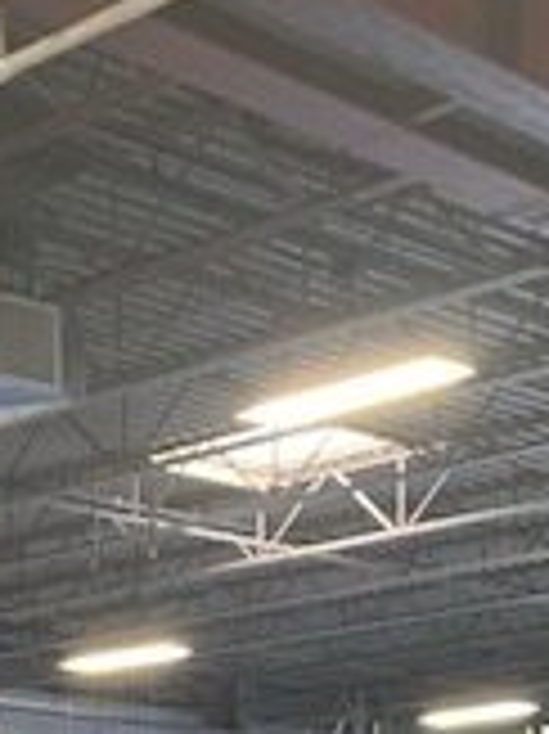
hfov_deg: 13.2
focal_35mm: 102
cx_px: -418
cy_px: 1135
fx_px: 2160
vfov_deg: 17.2
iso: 125
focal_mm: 4.25
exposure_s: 1/60
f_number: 1.8
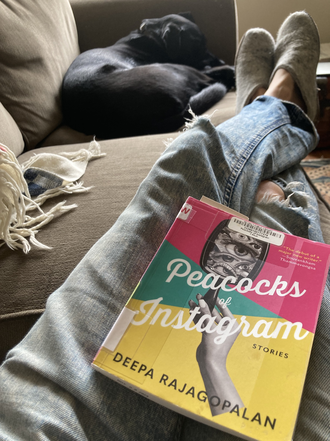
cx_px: 165
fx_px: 356
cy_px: 220
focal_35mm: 28
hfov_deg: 49.7
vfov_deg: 63.4
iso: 80
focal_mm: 3.99
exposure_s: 1/60
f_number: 1.8
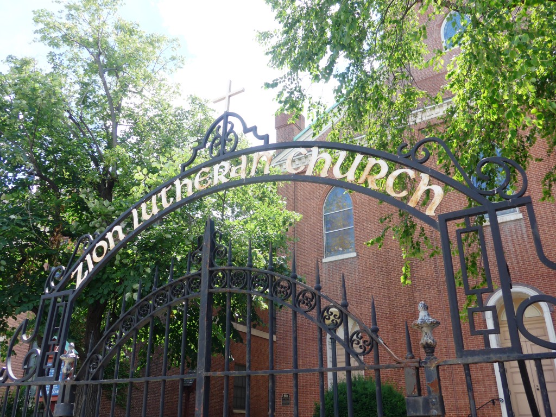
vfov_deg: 48.2
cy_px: 208
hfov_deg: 61.7
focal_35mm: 29
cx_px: 278
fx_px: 466
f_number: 2.8
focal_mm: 6
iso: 80
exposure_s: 1/400
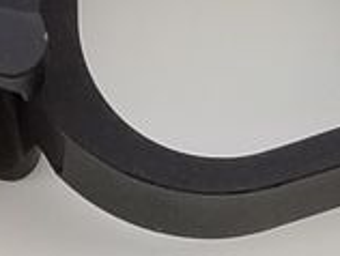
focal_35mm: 148
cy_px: -137
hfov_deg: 13.3
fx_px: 1456
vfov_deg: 9.7
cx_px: 86
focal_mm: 4.25
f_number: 1.7
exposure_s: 1/552
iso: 50
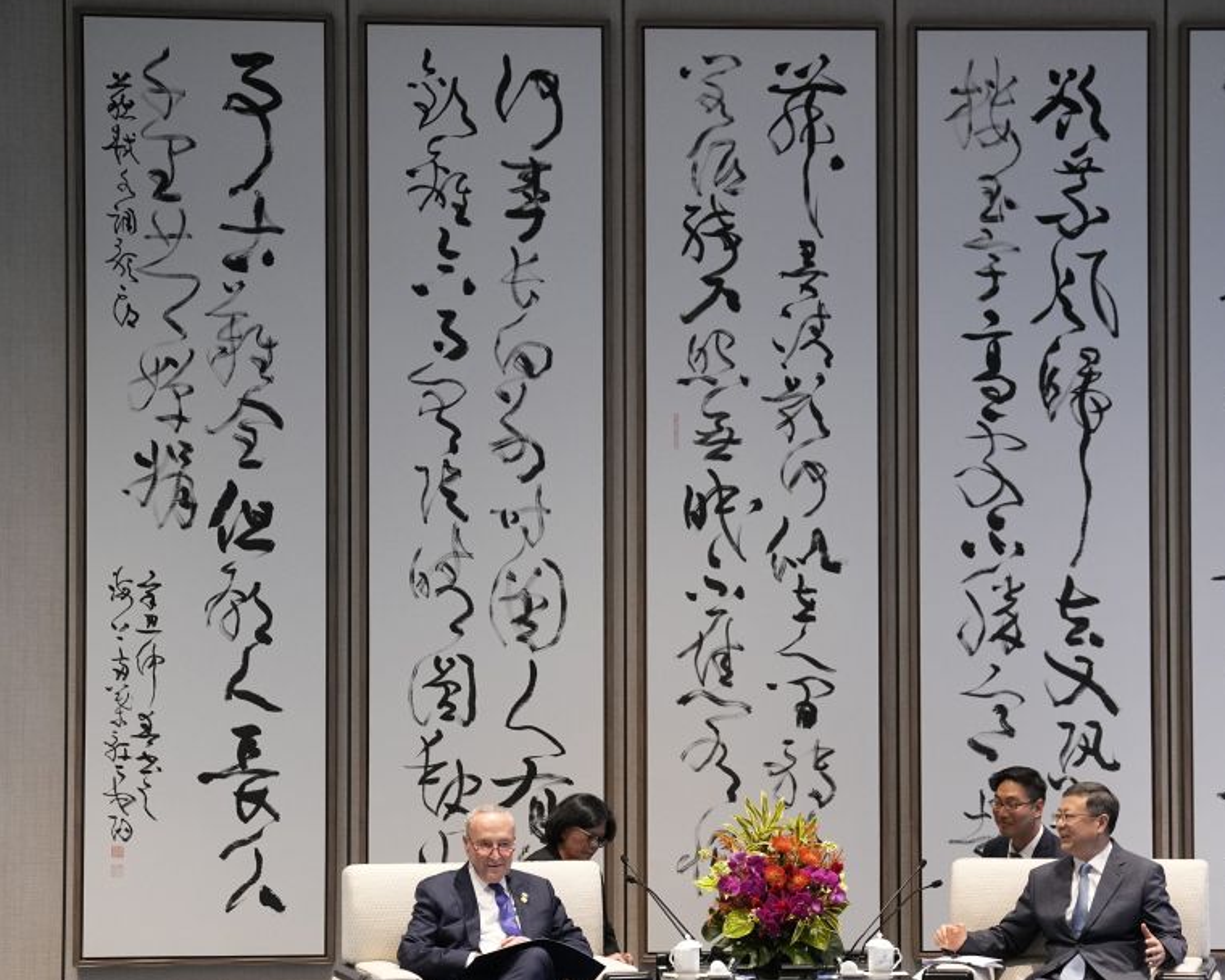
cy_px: 651
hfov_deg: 25.3
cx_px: 753
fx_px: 2719
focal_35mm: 75
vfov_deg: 20.4
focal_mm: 49
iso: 2500
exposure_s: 1/200
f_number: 2.8
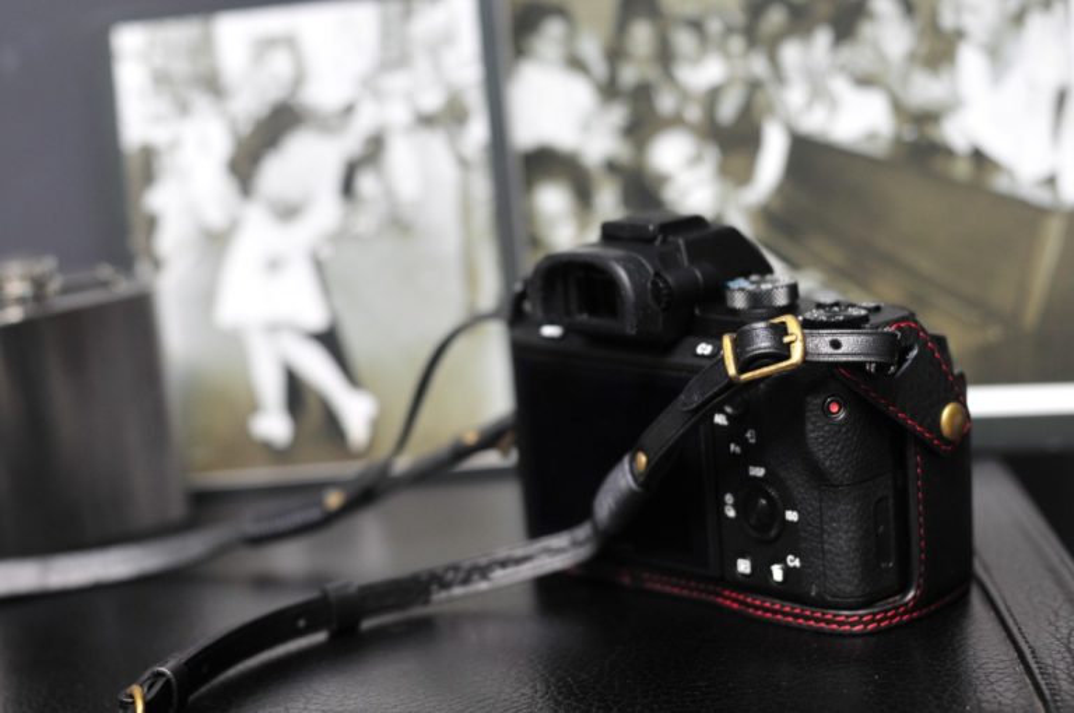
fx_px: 2235
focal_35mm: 75
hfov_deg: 27.0
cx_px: 537
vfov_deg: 18.1
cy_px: 356
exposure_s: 1/40
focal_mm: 50
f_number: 3.2
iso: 640
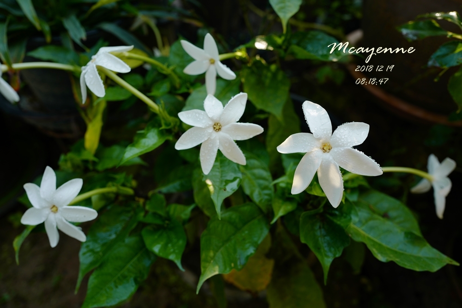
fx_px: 359
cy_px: 154
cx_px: 231
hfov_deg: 65.5
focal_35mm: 28
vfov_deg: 46.4
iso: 100
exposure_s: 1/125
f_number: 4
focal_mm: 28
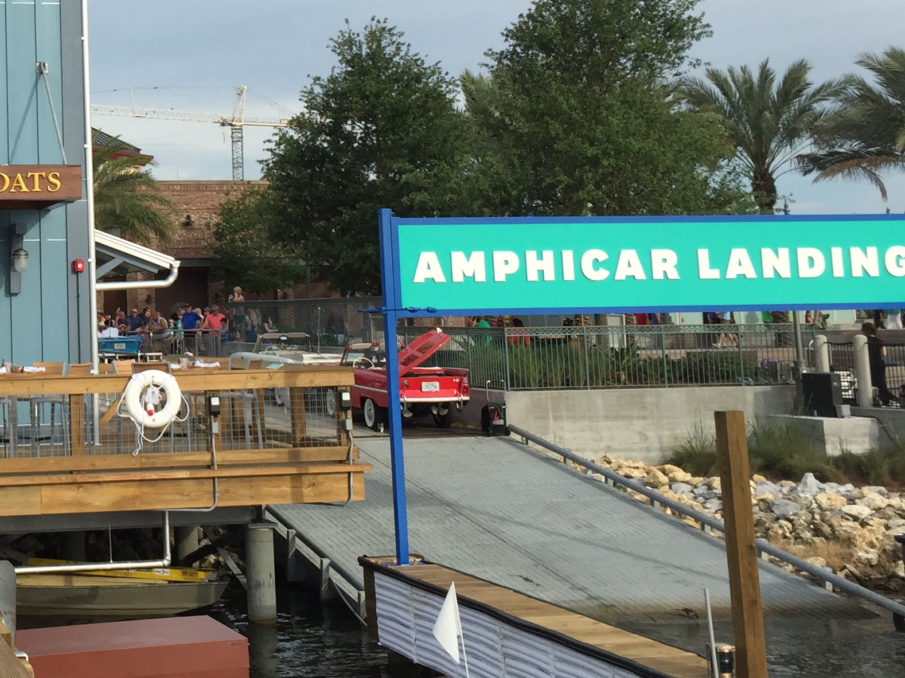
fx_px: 1568
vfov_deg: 23.9
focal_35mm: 60
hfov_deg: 30.4
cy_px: 101
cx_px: 44
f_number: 2.2
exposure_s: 1/1236
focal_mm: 4.15
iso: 32
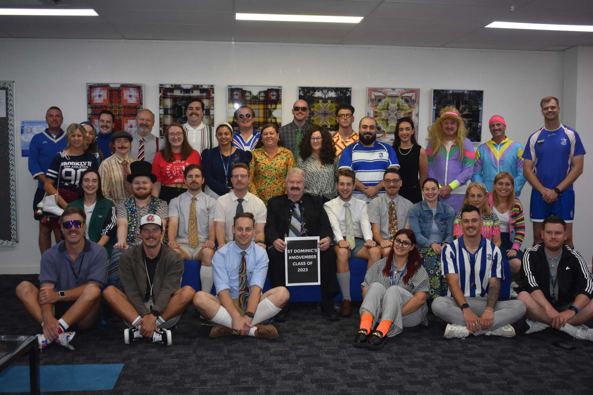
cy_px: 198
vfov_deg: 35.5
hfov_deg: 51.3
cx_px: 296
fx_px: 618
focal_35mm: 38
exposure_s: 1/125
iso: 800
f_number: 4
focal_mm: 25
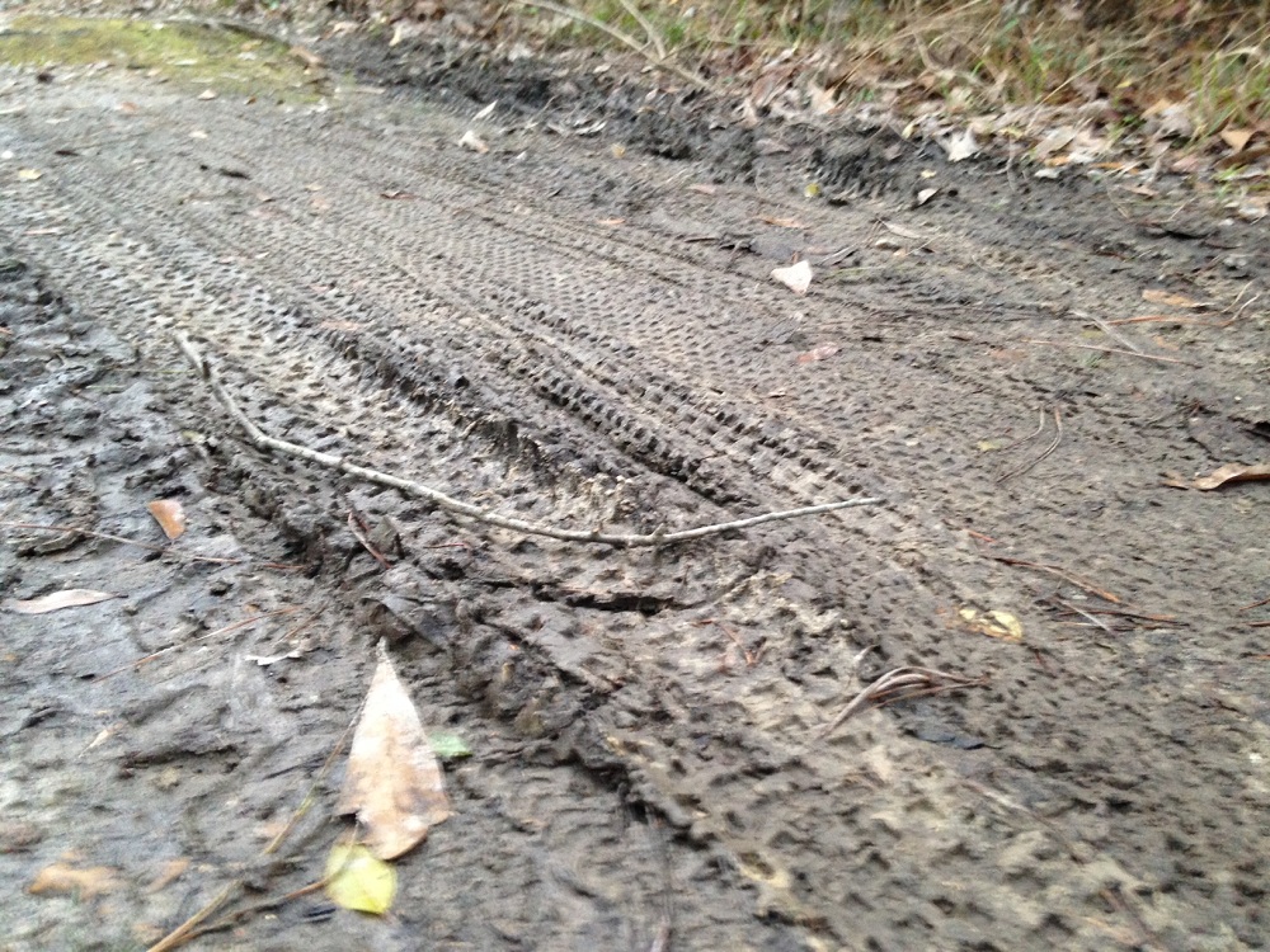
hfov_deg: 55.4
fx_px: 1211
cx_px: 635
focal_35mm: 33
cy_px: 476
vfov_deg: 42.9
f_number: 2.4
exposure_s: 1/20
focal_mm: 4.12
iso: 250
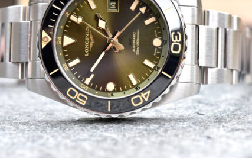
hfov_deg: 20.2
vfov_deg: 12.6
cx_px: 107
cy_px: 30
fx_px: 707
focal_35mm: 103
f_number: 8
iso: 2000
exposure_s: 1/200
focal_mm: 60
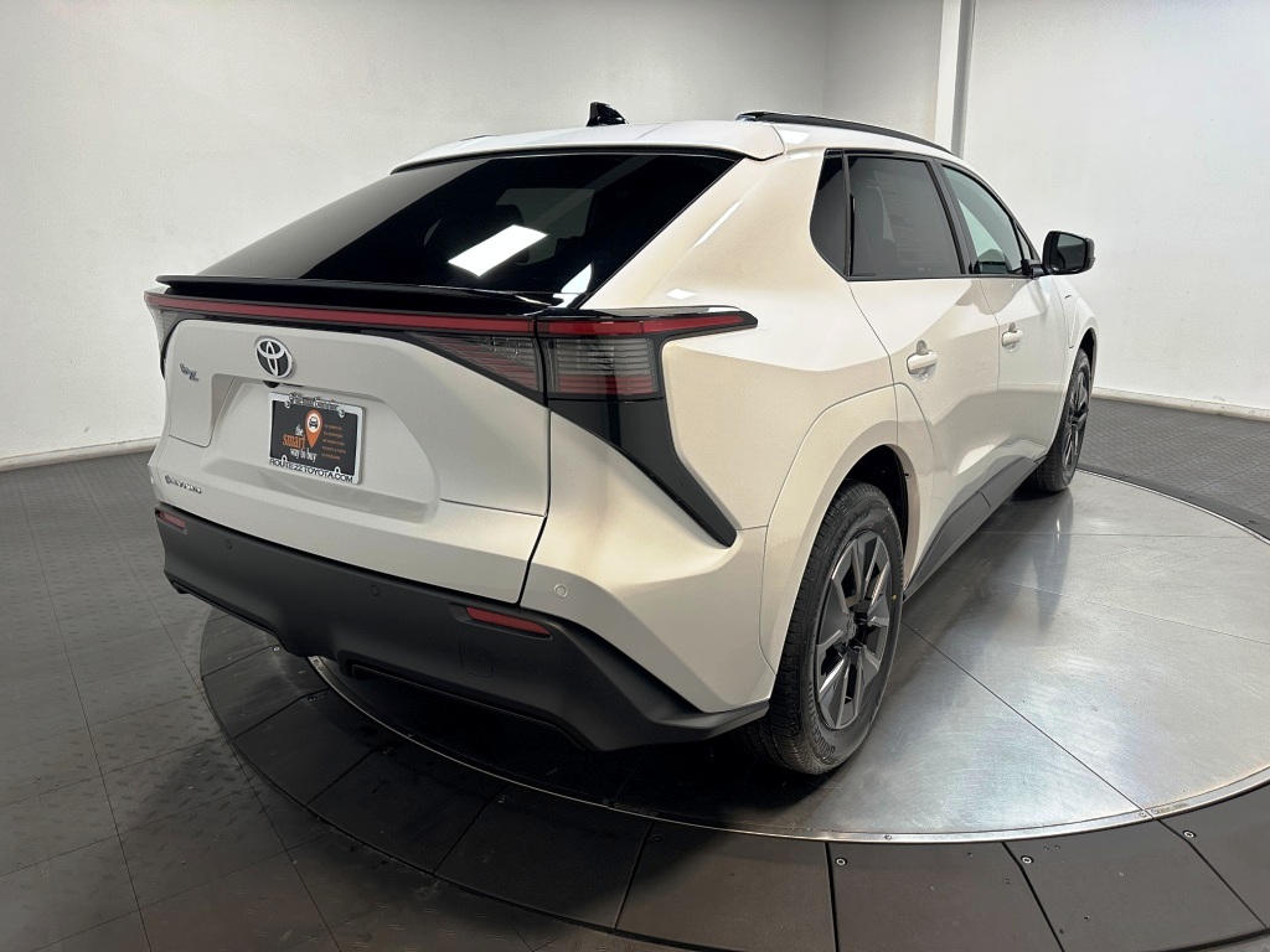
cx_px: 635
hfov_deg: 71.6
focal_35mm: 24
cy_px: 476
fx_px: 881
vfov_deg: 56.8
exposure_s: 1/60
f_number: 1.78
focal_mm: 6.86
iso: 200
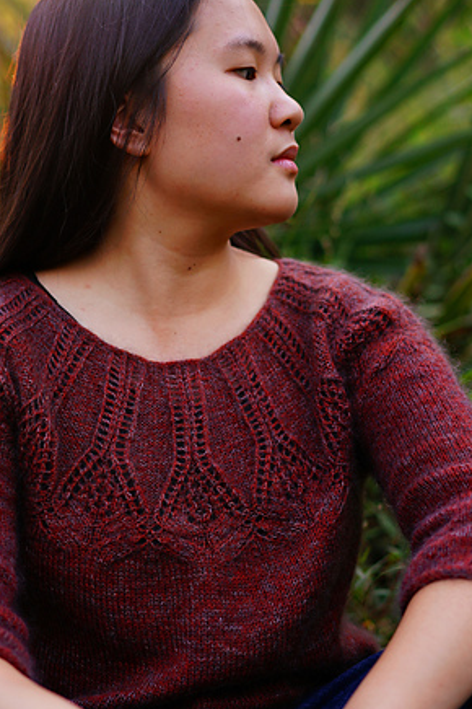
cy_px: 370
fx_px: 1593
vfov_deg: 25.1
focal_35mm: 81
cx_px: 183
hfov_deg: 16.8
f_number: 2.2
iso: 200
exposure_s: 1/640
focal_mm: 55
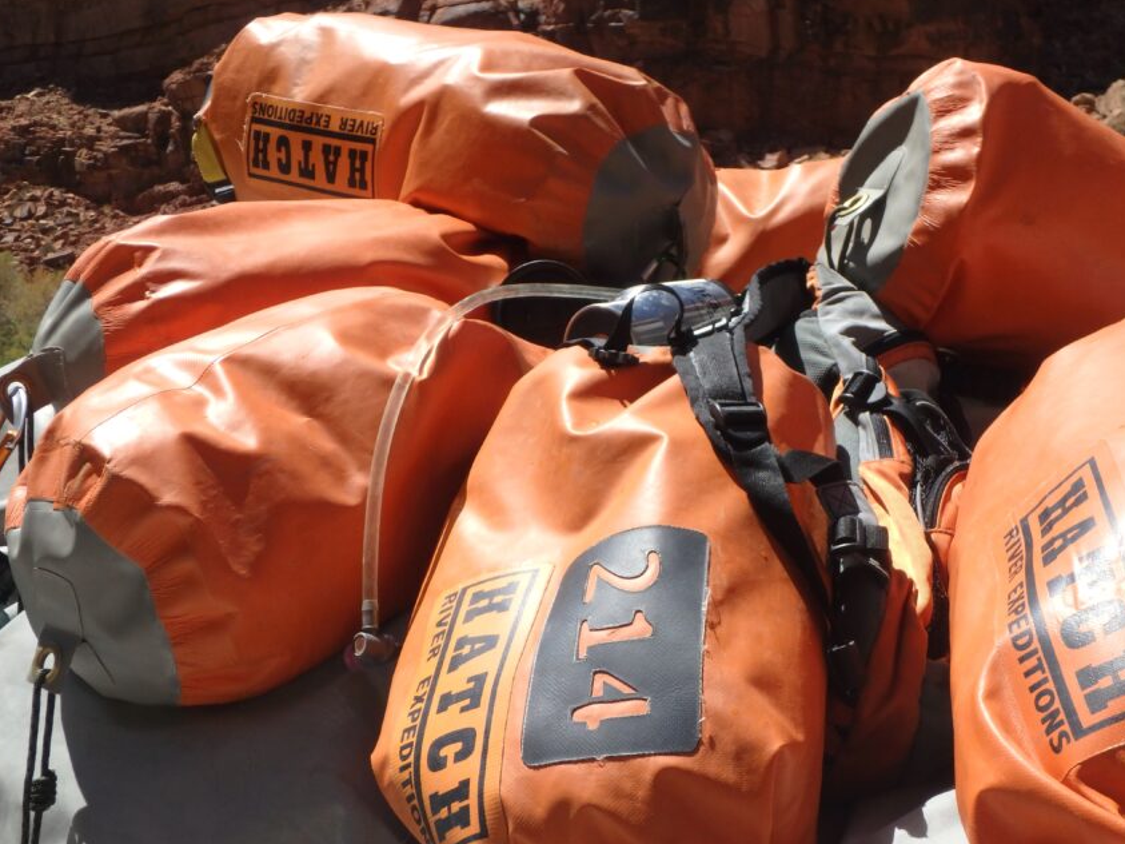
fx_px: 1657
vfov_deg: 28.5
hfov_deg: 37.4
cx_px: 673
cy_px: 503
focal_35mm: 51
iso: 125
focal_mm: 7.5
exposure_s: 1/640
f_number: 5.2
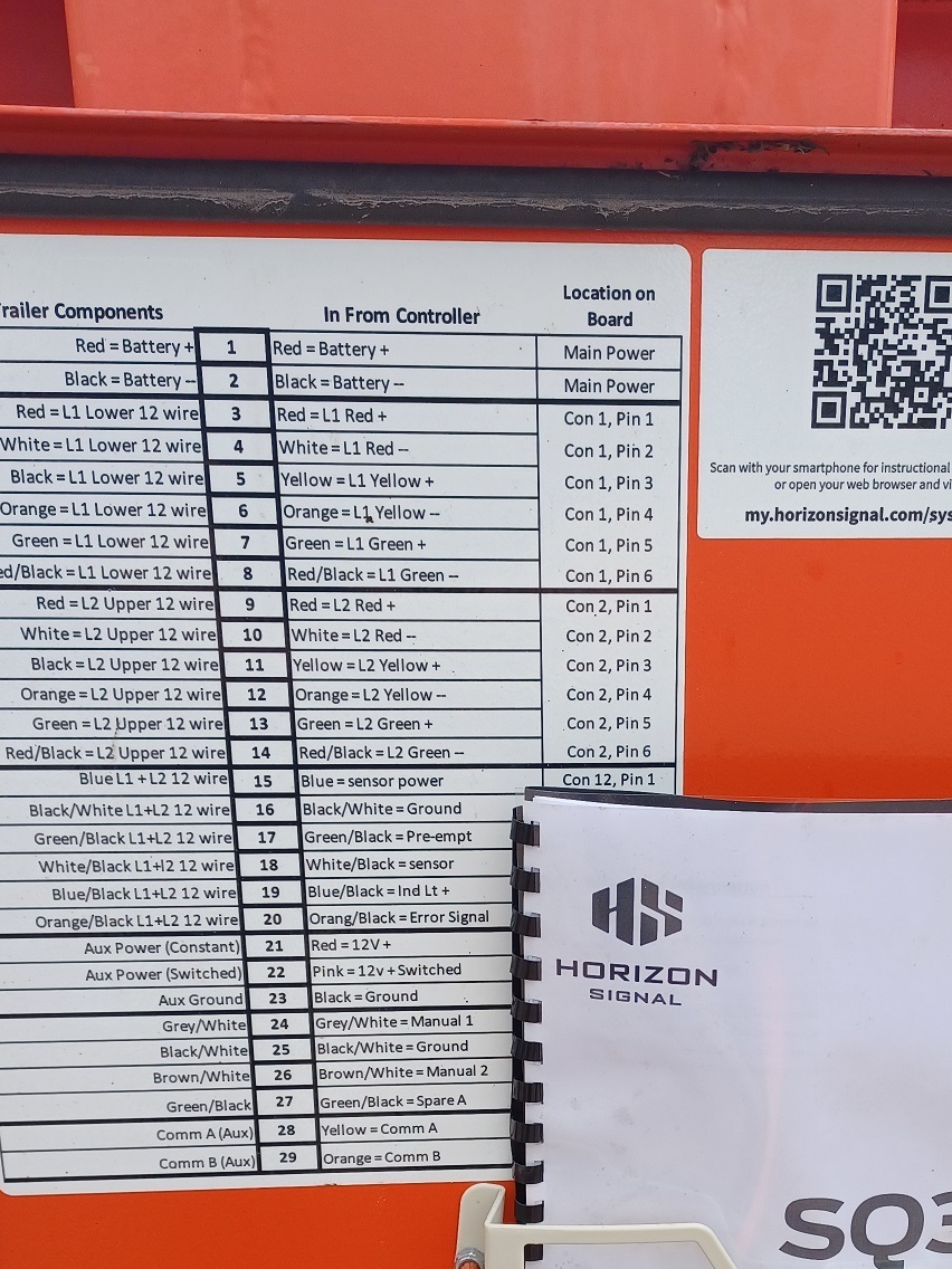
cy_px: 958
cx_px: 641
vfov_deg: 41.6
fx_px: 1613
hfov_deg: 32.6
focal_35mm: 44
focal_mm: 4.6
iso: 32
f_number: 1.8
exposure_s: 1/170
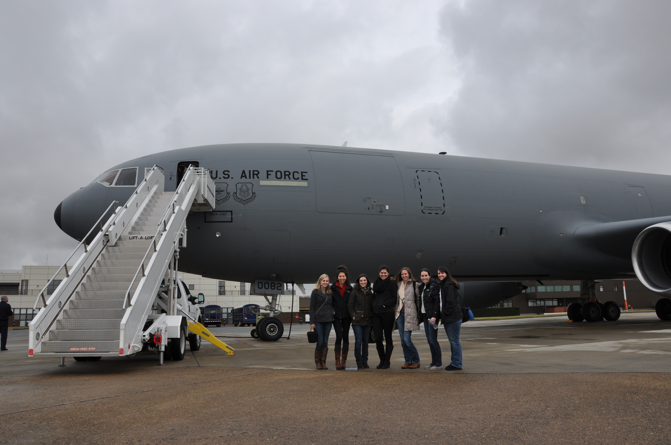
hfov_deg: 67.4
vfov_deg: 47.8
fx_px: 503
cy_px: 222
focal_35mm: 27
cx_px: 336
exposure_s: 1/200
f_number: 10
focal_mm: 18
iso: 200
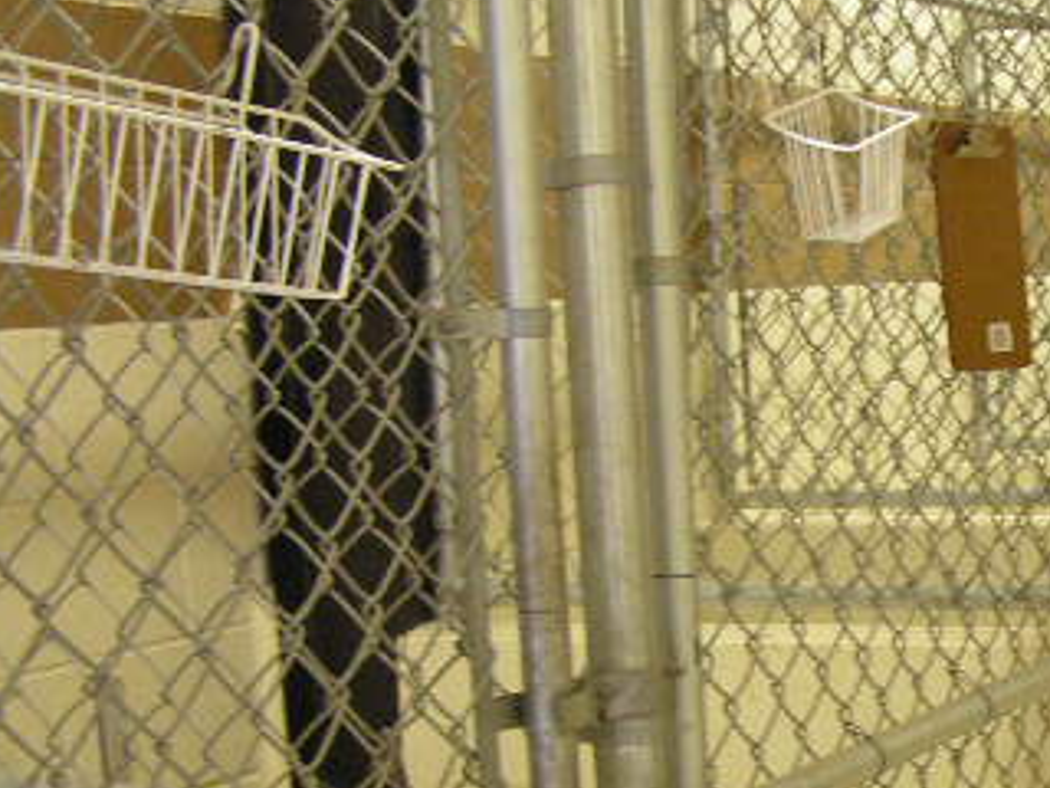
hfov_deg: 24.6
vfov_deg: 19.3
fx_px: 2305
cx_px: 1017
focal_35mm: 76
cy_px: 578
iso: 200
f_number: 2.8
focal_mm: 6.3
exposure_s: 1/15
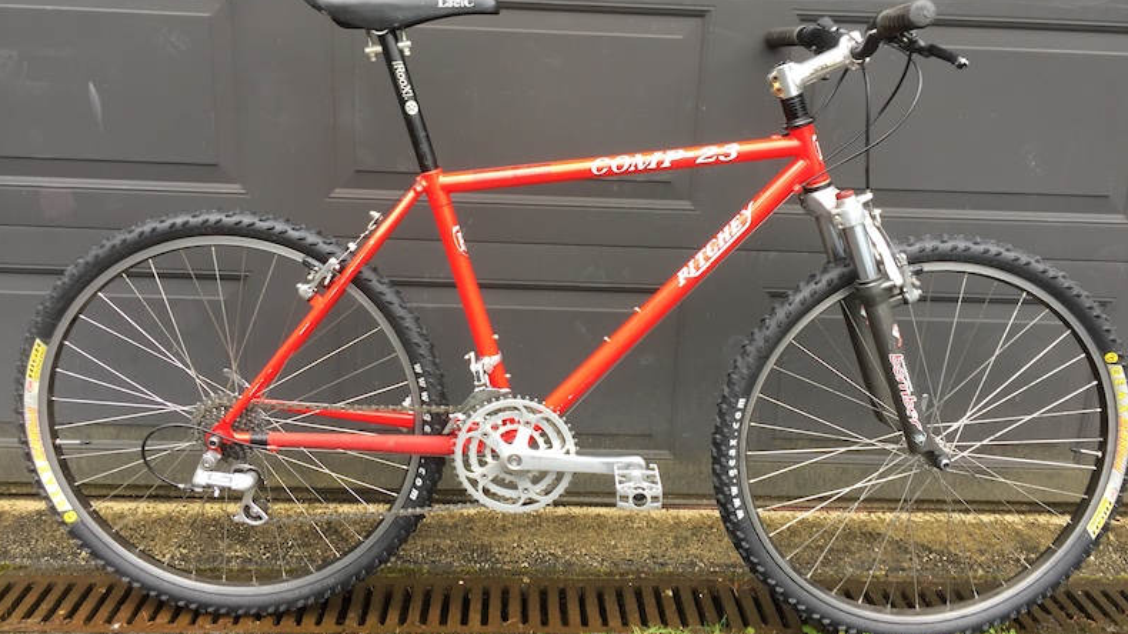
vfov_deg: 36.6
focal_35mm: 32
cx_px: 568
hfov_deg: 61.0
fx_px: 957
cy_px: 273
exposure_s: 1/60
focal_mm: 4.15
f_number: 2.2
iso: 40
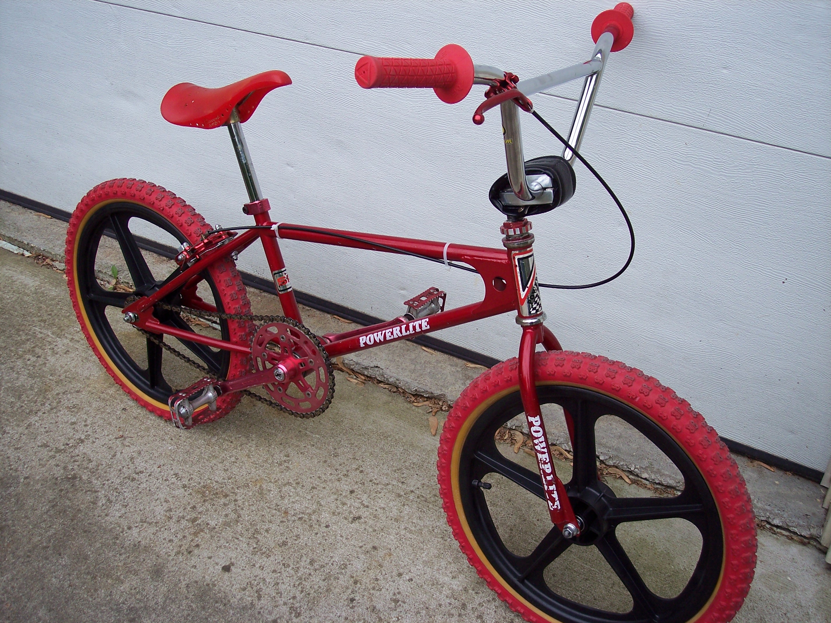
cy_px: 312
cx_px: 416
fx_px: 936
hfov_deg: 47.9
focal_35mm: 39
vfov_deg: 36.8
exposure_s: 1/180
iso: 100
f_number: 3.4
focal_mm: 8
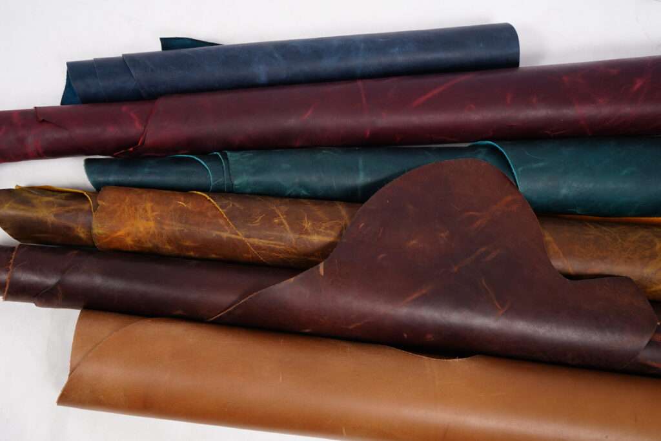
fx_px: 698
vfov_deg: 35.1
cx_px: 330
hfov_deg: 50.7
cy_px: 220
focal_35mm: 38
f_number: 11
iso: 125
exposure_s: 1/125
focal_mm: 38
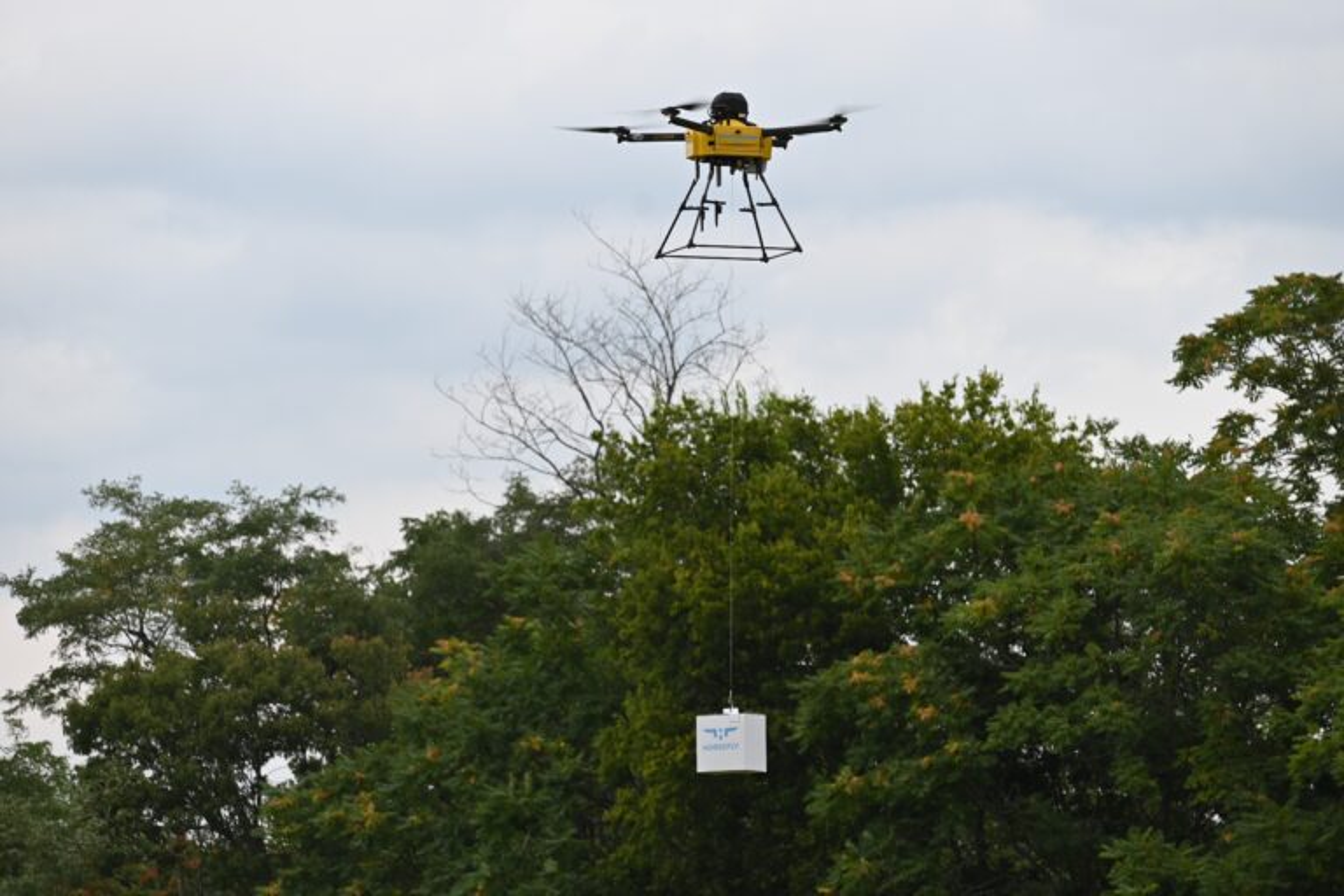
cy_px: 448
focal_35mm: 180
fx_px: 6719
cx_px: 672
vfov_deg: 7.6
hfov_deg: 11.4
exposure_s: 1/400
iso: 100
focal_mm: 120
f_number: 7.1
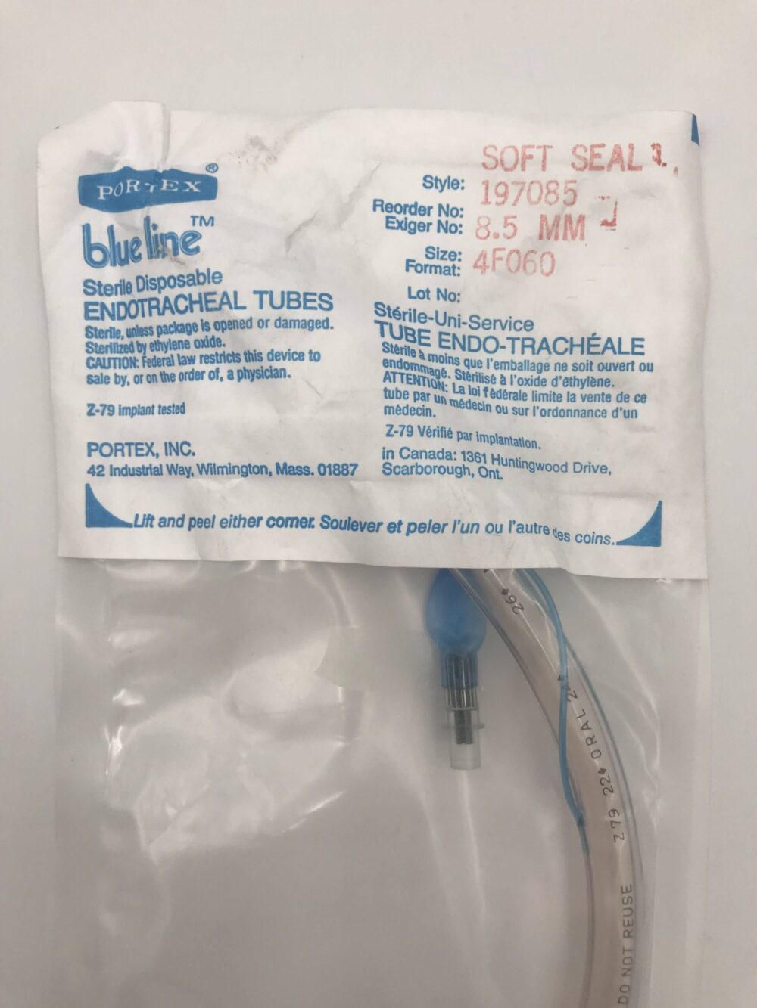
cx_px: 378
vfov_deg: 63.4
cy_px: 504
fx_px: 816
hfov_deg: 49.8
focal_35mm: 28
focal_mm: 3.99
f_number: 1.8
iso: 20
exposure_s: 1/207
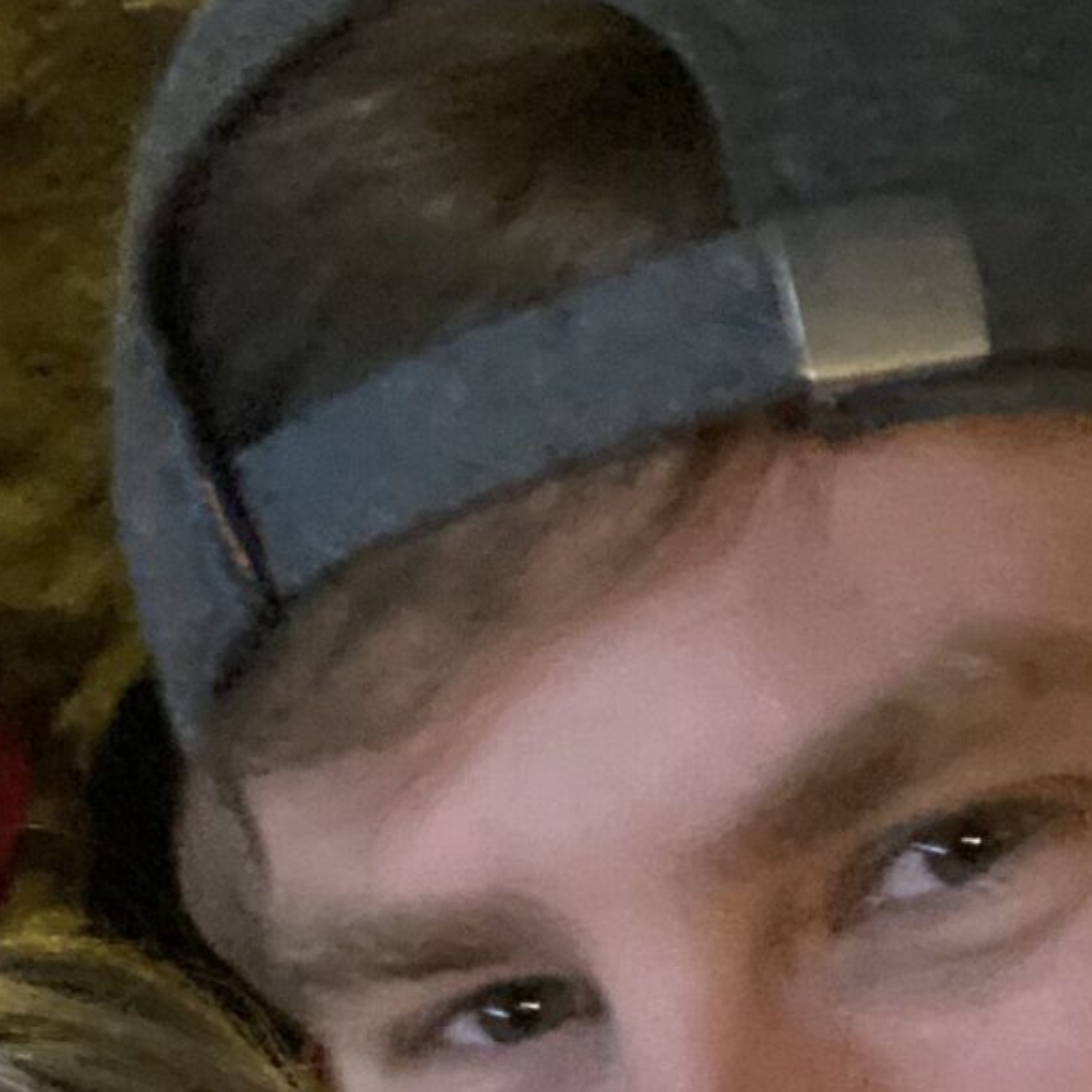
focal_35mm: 93
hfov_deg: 18.7
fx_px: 3319
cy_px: 1819
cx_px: 662
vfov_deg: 16.4
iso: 800
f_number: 2.2
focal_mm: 2.71
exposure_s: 1/15
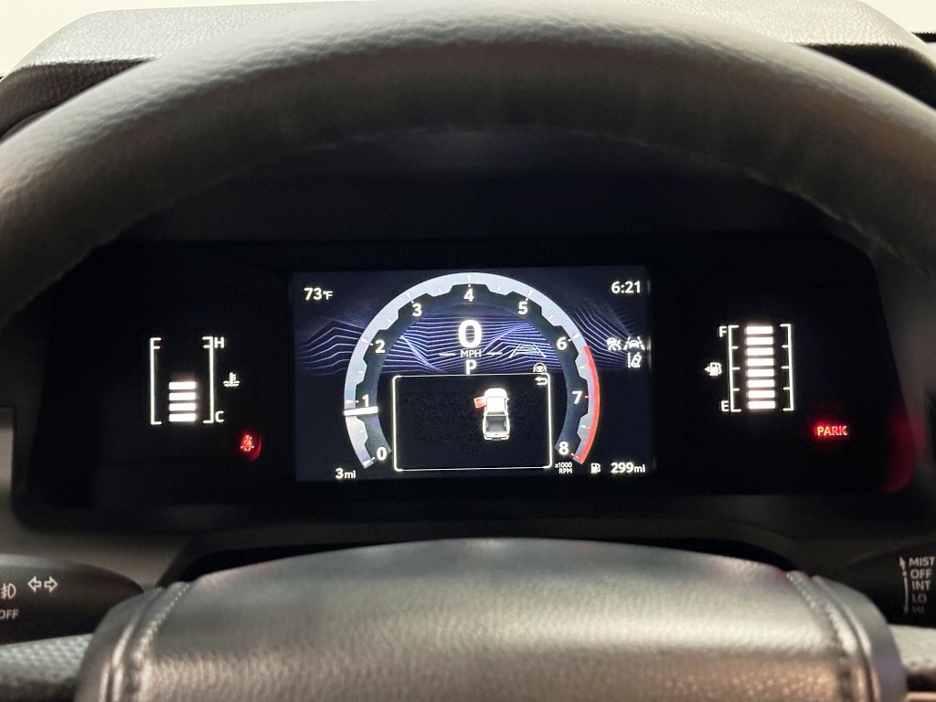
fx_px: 1298
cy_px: 351
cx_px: 468
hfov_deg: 39.7
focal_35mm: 48
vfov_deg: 30.3
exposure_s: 1/30
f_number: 1.78
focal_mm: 6.86
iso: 640
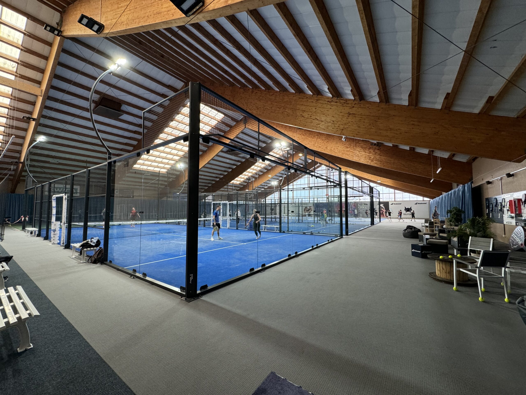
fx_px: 213
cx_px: 263
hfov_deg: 102.1
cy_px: 198
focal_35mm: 14
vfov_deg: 85.7
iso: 200
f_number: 2.2
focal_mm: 2.22
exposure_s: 1/100
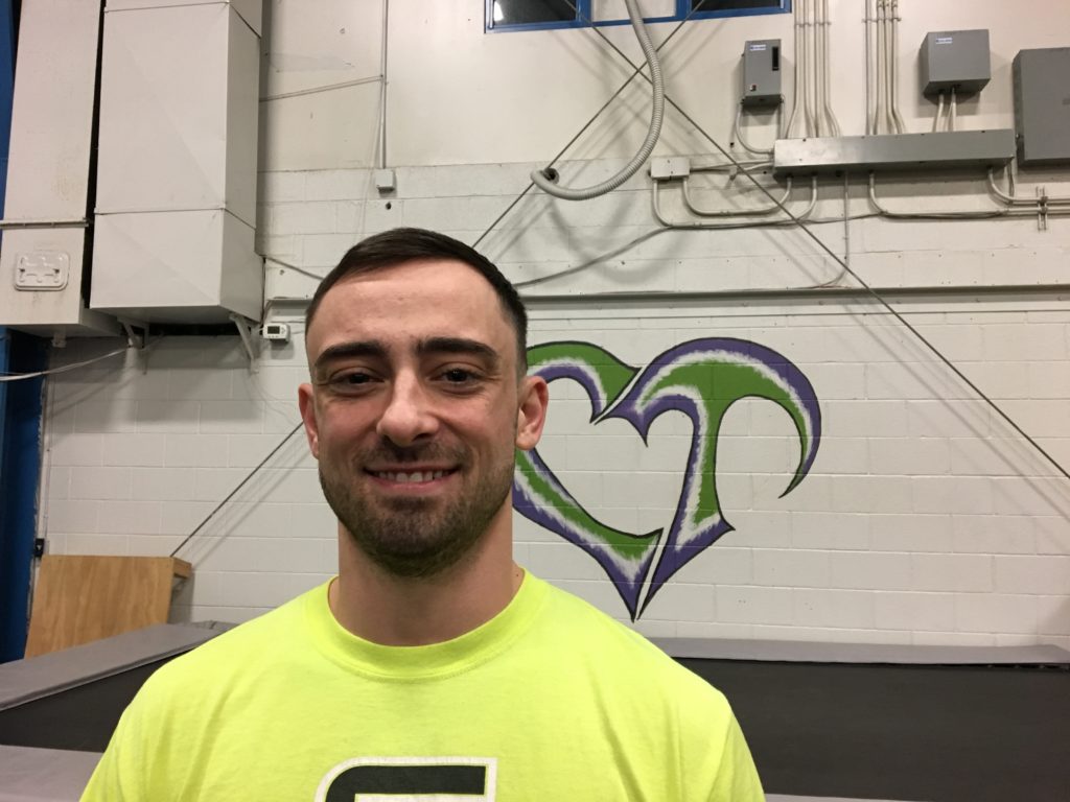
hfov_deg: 61.7
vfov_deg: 48.2
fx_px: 896
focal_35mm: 29
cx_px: 535
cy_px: 401
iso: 125
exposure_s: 1/30
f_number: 2.2
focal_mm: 4.15
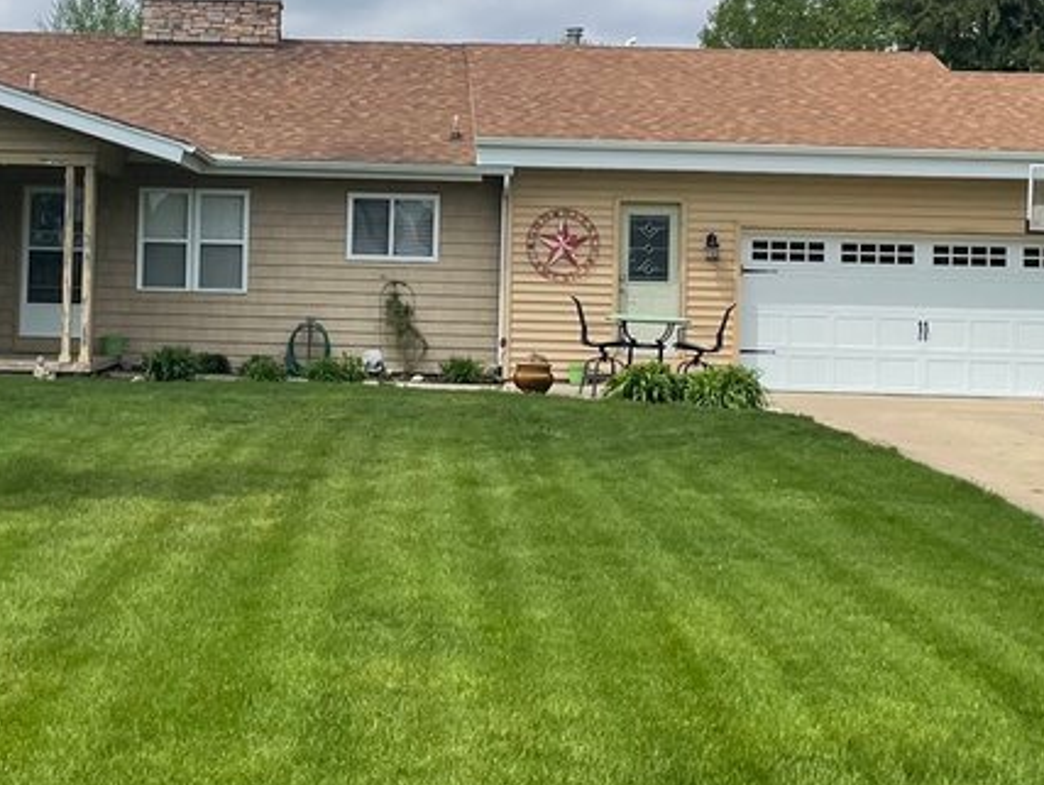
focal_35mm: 73
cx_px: 345
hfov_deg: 26.5
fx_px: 2203
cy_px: 269
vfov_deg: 20.1
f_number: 1.6
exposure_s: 1/5051
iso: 32
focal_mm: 4.2
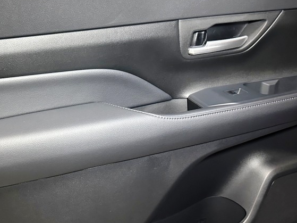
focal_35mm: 44
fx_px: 377
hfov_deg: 41.6
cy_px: 112
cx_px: 72
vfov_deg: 32.9
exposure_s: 1/40
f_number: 1.78
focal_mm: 6.86
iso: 800
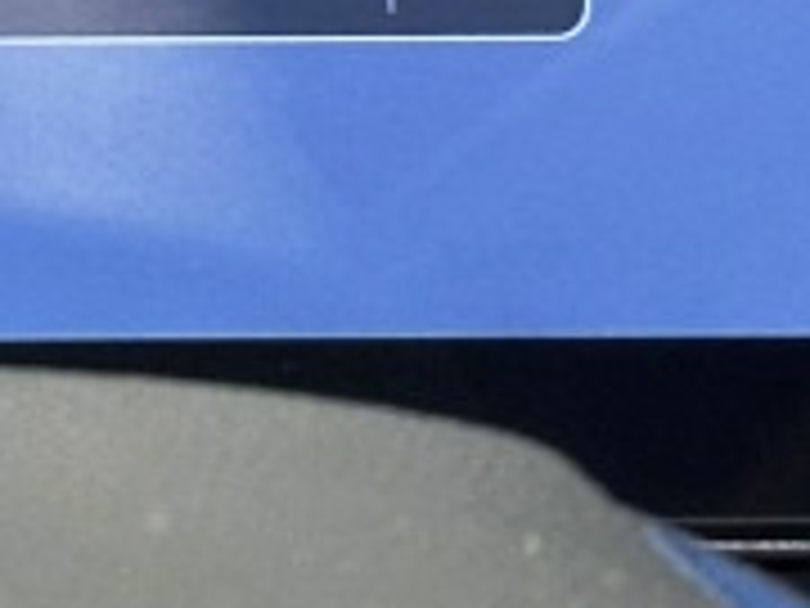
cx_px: -432
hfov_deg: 7.1
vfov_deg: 5.4
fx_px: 6388
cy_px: -405
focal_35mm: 273
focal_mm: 6.86
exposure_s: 1/39
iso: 250
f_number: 1.78
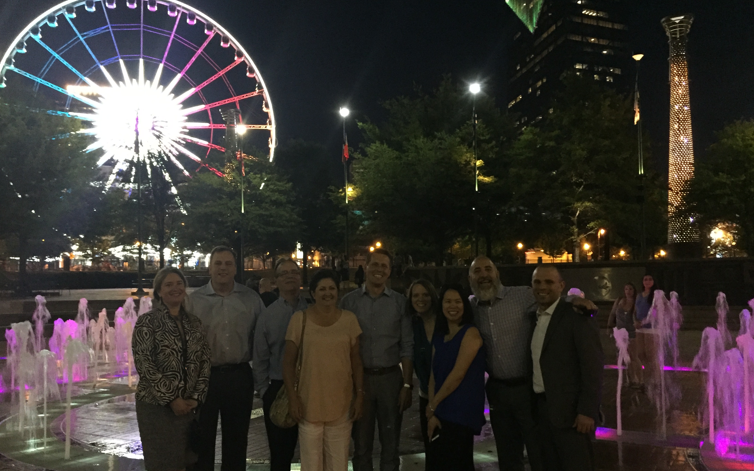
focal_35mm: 31
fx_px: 637
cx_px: 377
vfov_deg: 40.5
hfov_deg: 61.2
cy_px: 275
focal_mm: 4.15
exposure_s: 1/15
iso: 400
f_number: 2.2
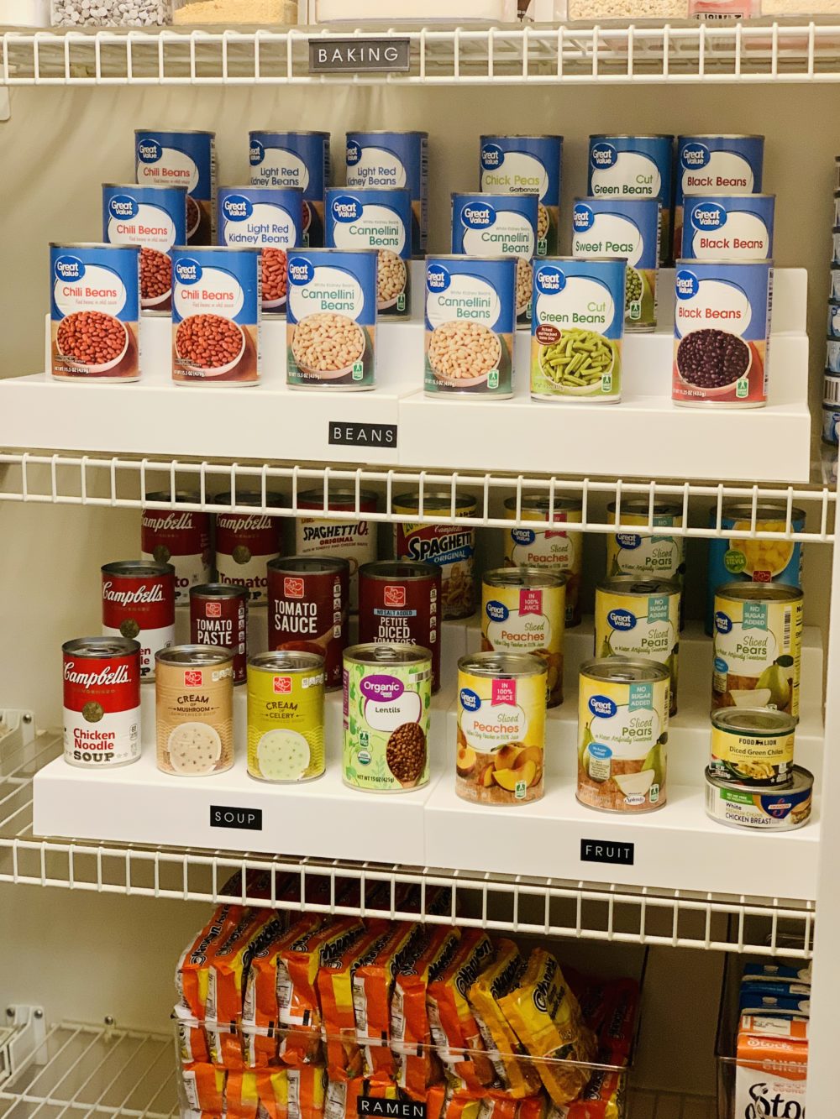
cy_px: 560
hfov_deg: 28.0
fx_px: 1682
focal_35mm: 52
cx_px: 420
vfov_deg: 36.8
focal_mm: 6
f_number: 2.4
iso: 160
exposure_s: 1/60
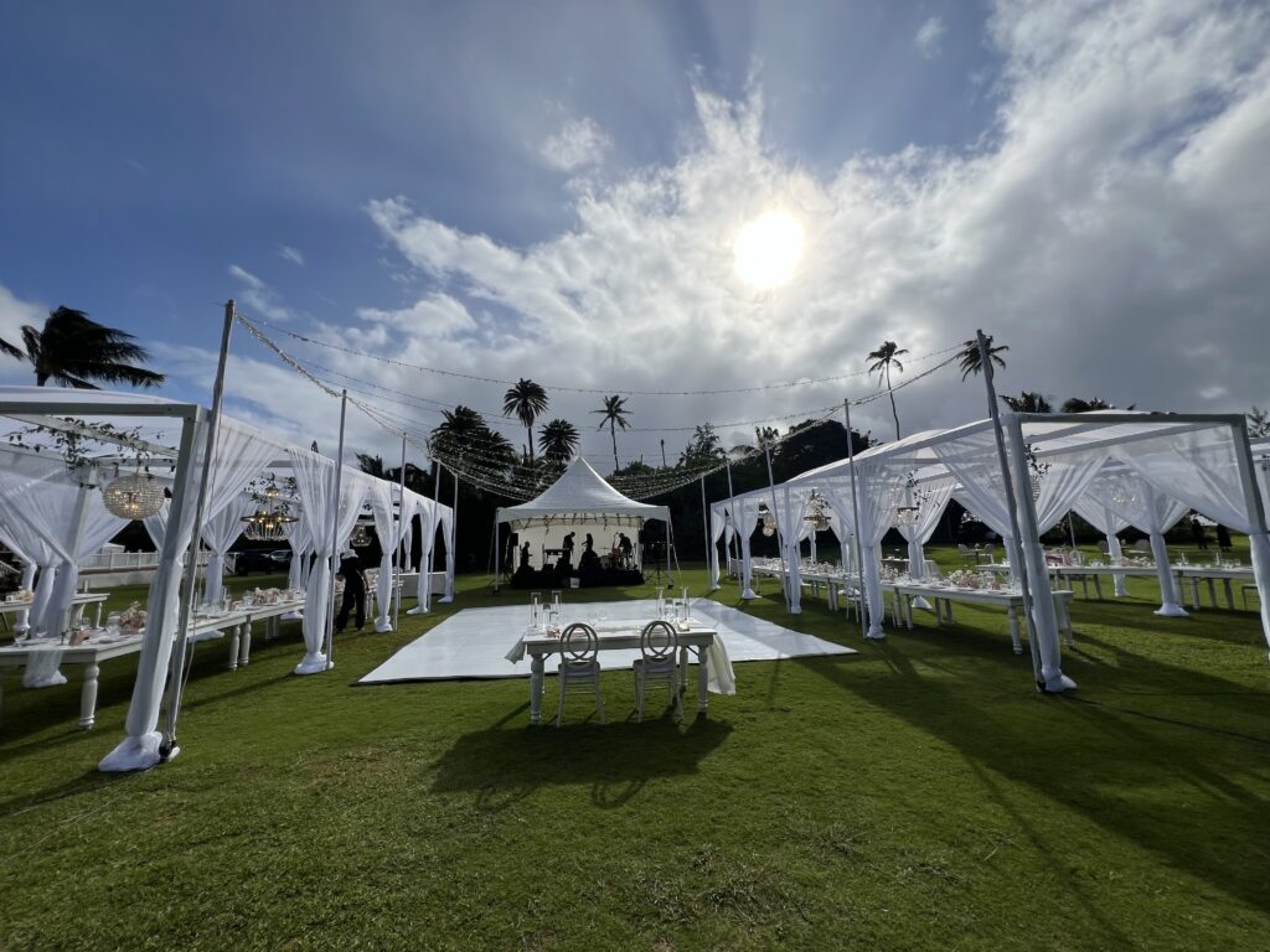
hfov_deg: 106.2
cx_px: 635
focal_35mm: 13
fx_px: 477
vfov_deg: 89.9
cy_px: 476
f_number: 1.8
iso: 32
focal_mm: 1.57
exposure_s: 1/4785
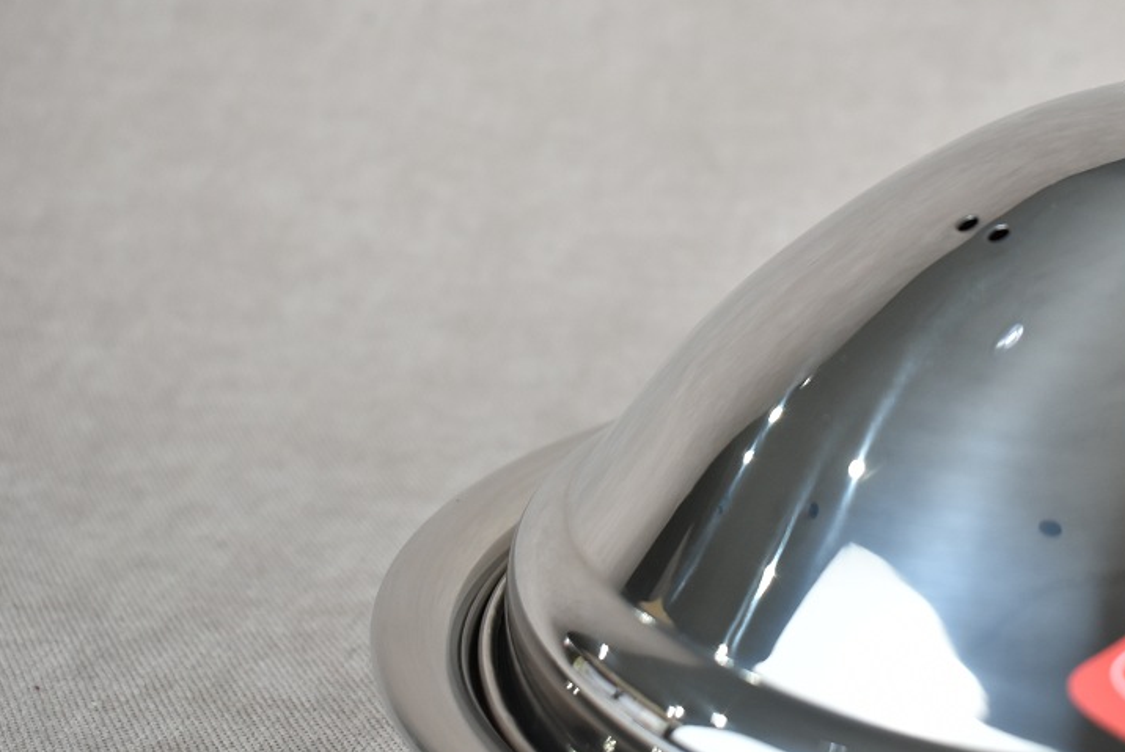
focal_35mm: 67
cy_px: 262
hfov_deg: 29.8
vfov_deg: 20.3
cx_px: 776
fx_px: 2096
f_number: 4.5
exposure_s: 1/100
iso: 800
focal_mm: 32
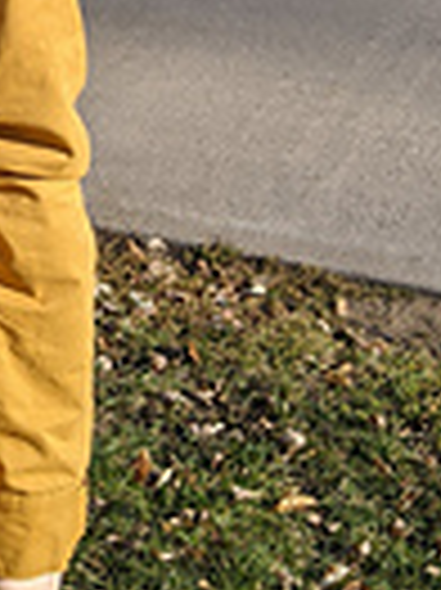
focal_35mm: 103
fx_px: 1752
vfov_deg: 17.9
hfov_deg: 13.6
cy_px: -176
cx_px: -200
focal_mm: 4.44
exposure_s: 1/2611
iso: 57
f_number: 1.8
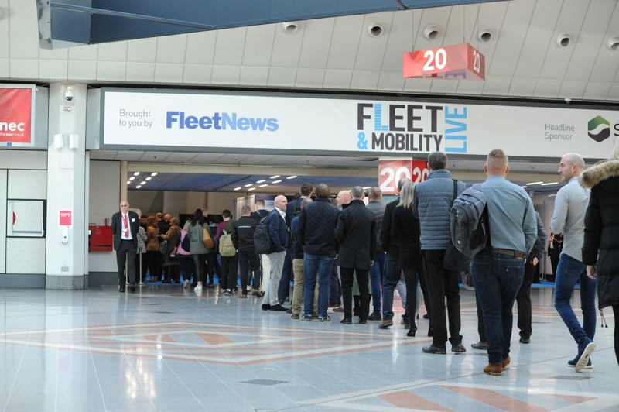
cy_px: 206
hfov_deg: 28.9
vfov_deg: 19.4
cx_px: 310
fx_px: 1203
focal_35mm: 70
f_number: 4.5
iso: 4000
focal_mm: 70
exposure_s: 1/500
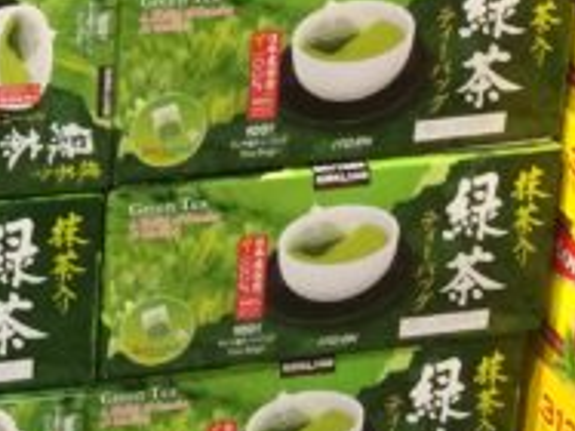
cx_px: -206
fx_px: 1975
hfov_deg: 15.6
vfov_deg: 11.9
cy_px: -212
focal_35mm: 119
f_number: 2.2
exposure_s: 1/30
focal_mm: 4.15
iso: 250
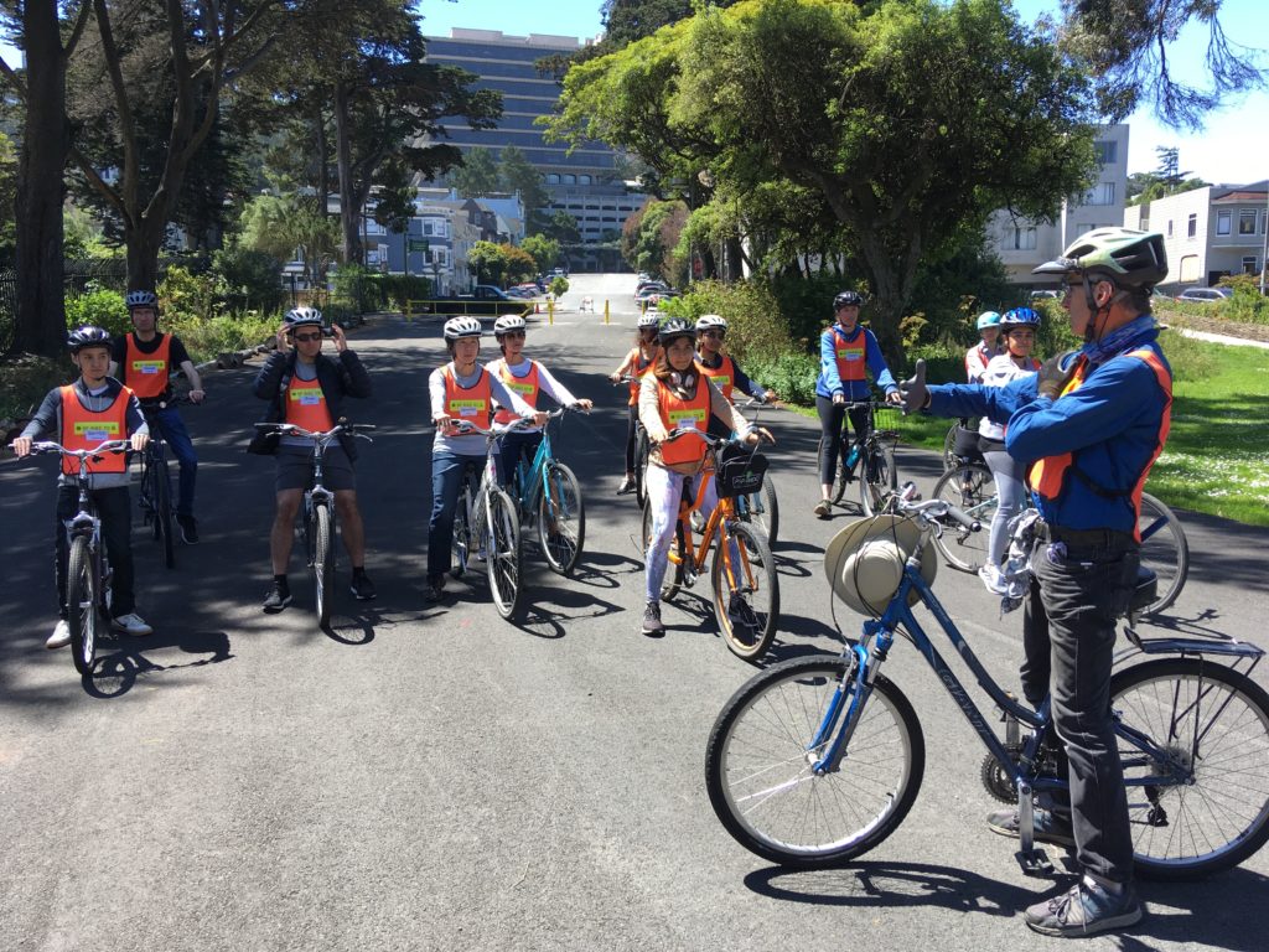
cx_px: 634
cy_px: 476
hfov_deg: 61.7
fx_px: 1063
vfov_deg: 48.2
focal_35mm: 29
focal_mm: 4.15
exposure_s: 1/384
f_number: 2.2
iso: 25
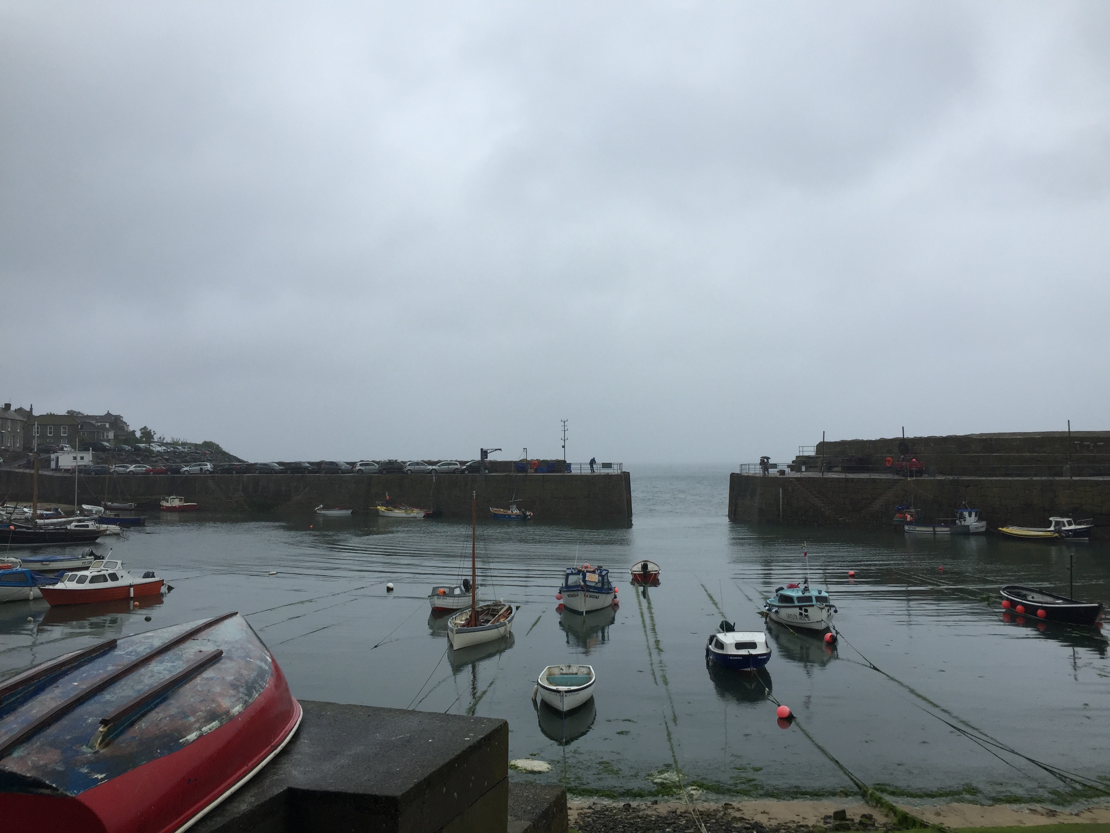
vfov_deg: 48.2
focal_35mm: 29
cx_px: 555
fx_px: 930
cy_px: 416
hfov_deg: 61.7
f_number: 2.2
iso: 32
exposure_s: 1/2083
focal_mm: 4.15
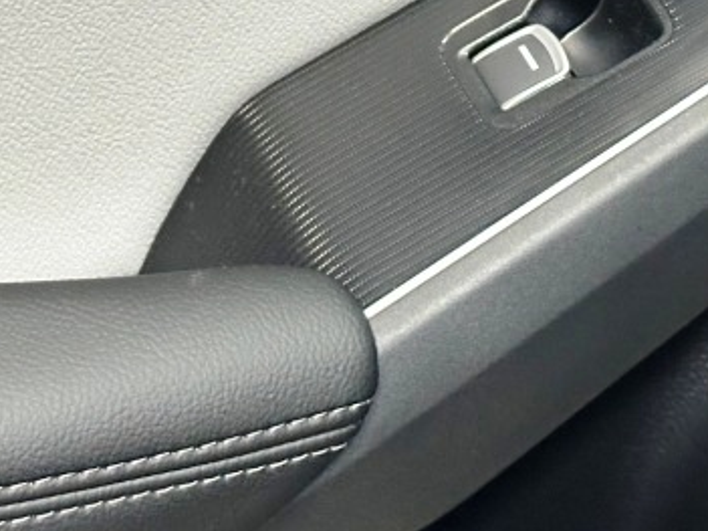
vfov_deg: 10.4
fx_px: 2862
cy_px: -113
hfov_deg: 14.1
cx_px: 478
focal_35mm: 140
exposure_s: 1/40
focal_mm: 6.86
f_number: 1.78
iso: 500
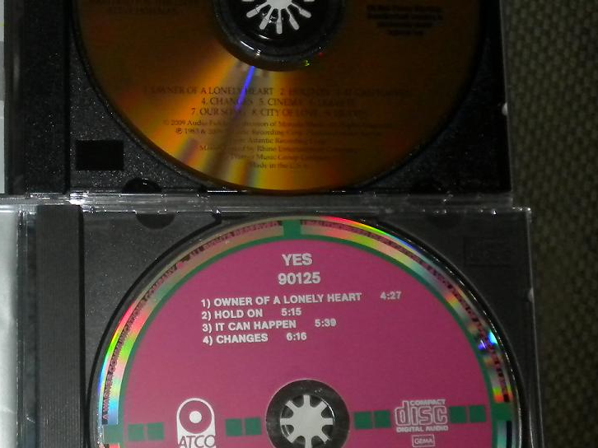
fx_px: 1692
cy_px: 212
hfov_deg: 19.6
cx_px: 53
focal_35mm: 98
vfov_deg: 15.1
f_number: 3.9
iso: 400
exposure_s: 1/30
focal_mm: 9.3
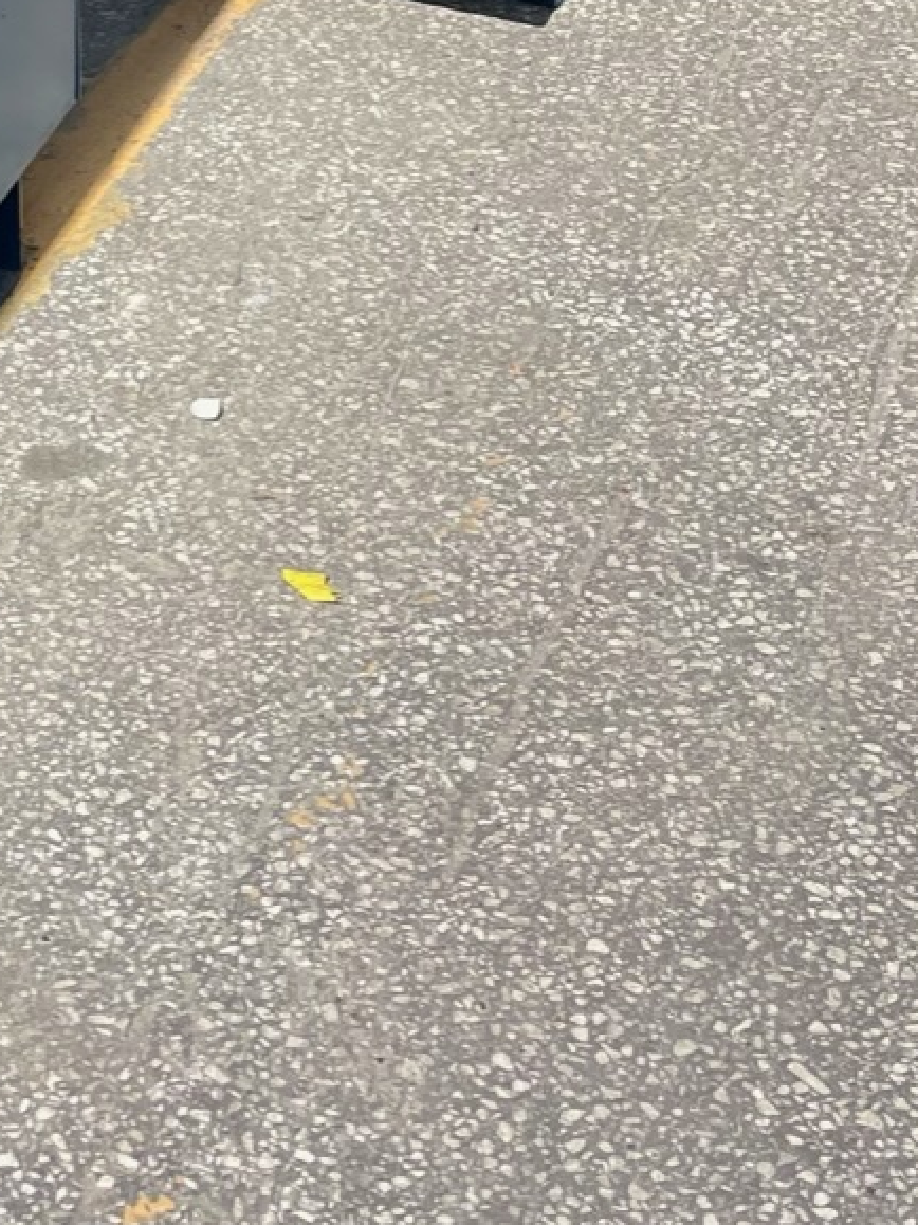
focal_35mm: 92
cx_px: -269
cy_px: -583
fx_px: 3254
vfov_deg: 18.9
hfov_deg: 15.3
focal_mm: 4.2
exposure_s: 1/3610
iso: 50
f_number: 1.6
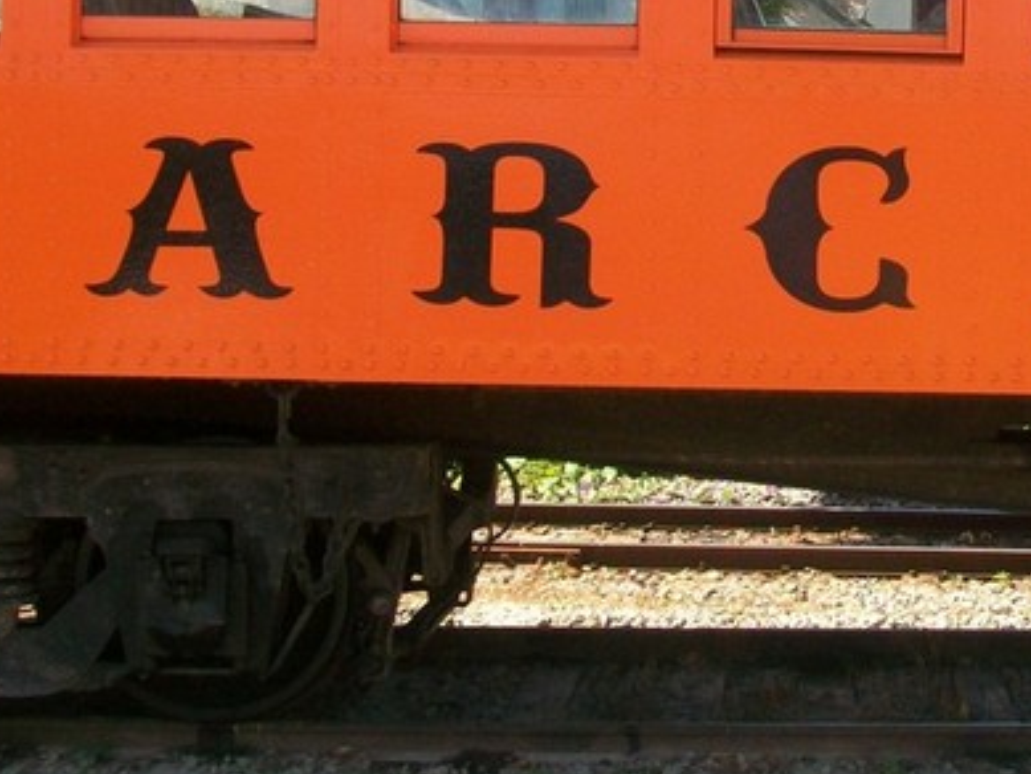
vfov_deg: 20.9
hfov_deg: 26.9
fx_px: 2086
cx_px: 917
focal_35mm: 70
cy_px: 249
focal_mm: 5.7
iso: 64
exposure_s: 1/400
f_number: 2.8
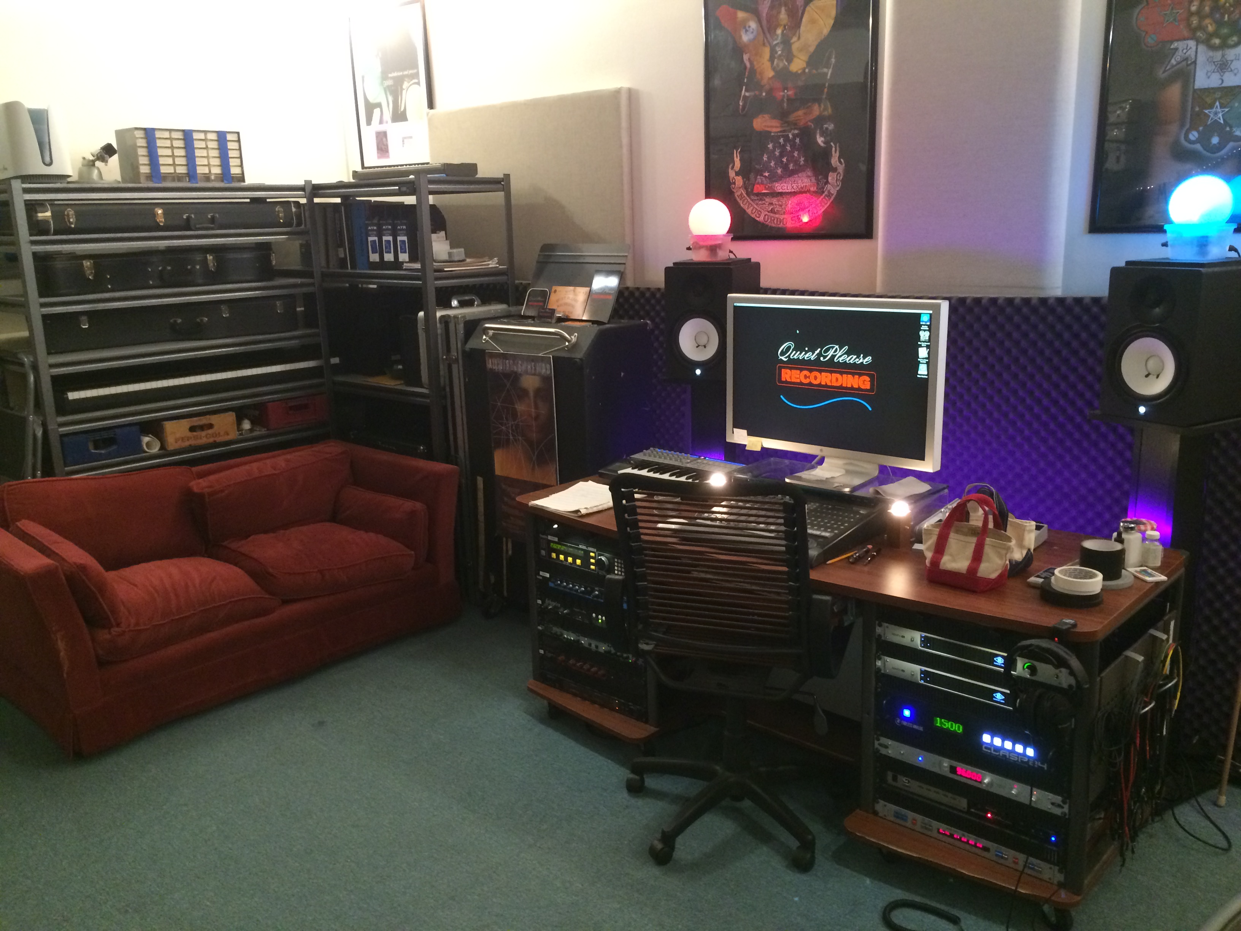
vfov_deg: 48.2
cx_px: 620
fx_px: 1040
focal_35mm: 29
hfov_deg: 61.7
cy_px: 466
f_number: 2.2
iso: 320
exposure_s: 1/24
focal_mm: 4.15
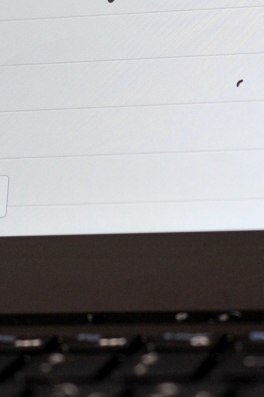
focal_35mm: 153
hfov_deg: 8.9
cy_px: -65
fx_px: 1687
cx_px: 249
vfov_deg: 13.1
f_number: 3
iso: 400
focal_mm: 40
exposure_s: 1/80
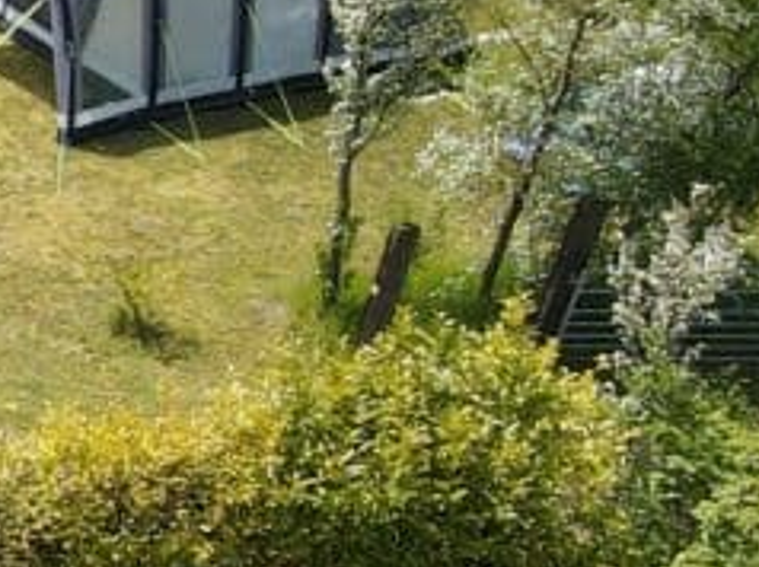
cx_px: -1601
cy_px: 325
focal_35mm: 155
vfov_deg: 9.6
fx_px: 3395
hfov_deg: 9.6
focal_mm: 4.5
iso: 100
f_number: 2.8
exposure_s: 1/320
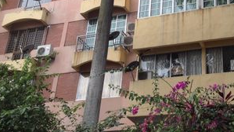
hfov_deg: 30.9
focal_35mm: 68
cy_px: 35
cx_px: 148
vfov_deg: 17.6
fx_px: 422
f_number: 2.4
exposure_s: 1/267
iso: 50
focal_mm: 4.28
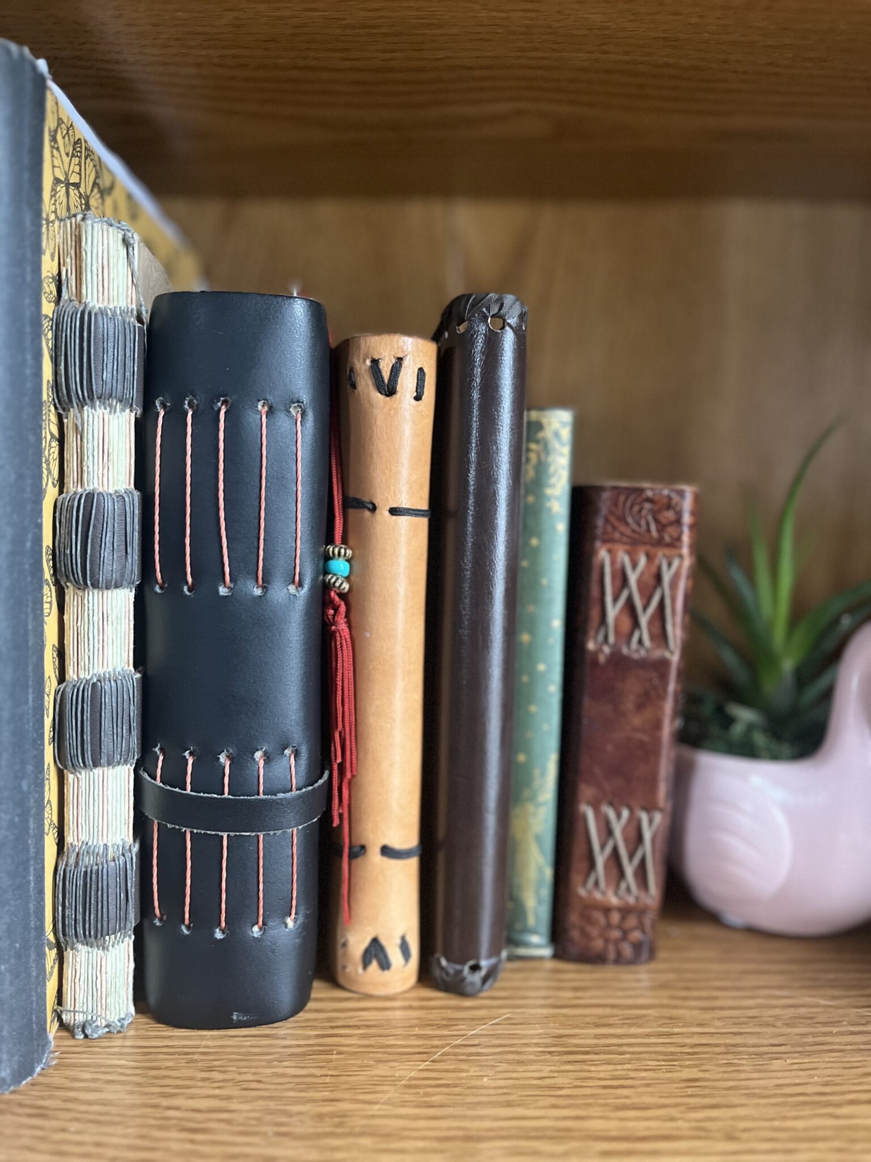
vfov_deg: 67.3
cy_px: 581
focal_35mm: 26
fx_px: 872
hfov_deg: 53.1
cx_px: 436
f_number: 1.6
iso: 500
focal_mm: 5.1
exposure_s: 1/48
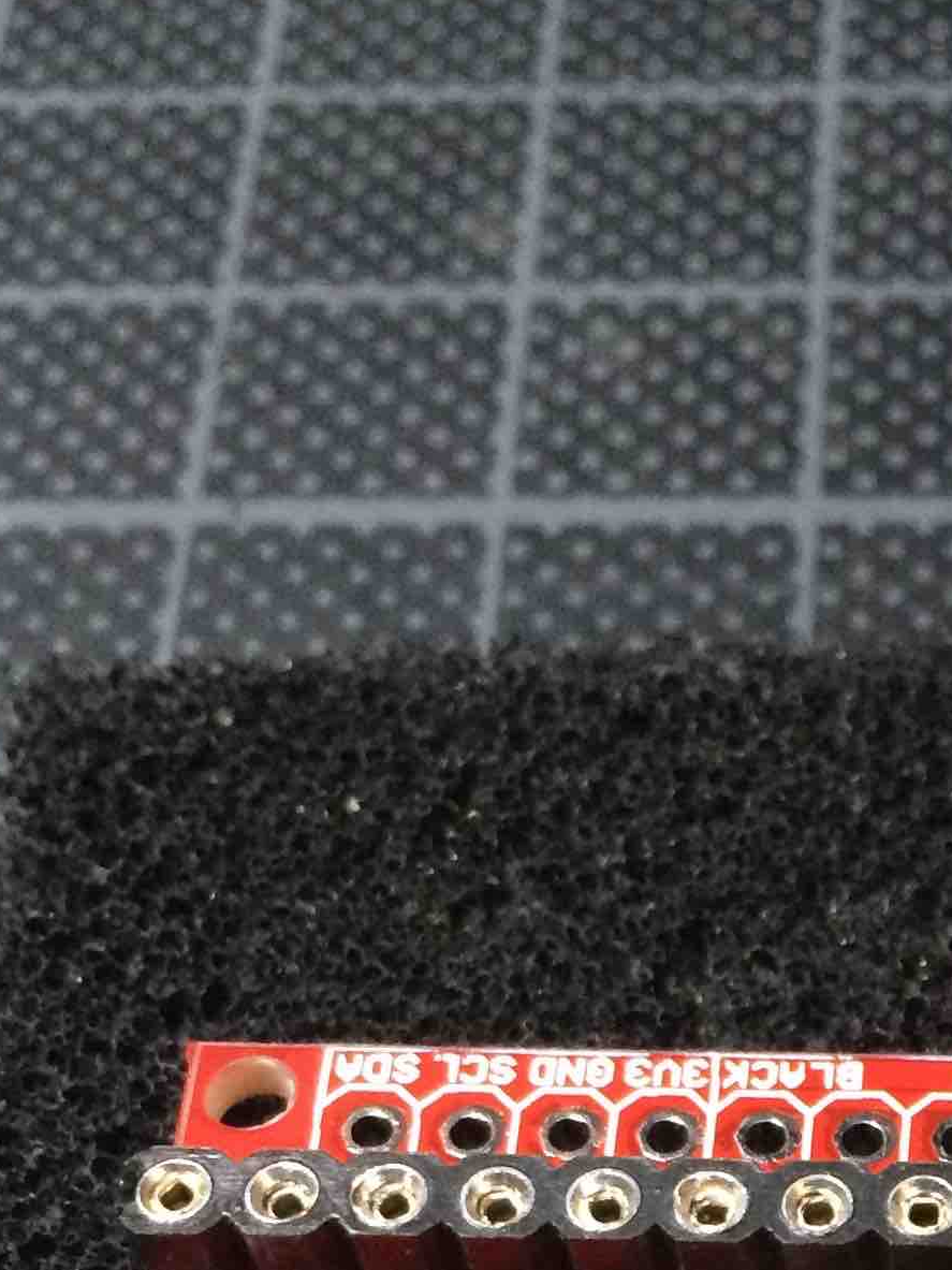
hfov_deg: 17.6
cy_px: 1604
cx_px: 1128
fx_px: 2934
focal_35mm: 80
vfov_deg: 22.2
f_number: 2.2
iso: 250
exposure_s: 1/33
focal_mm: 4.15
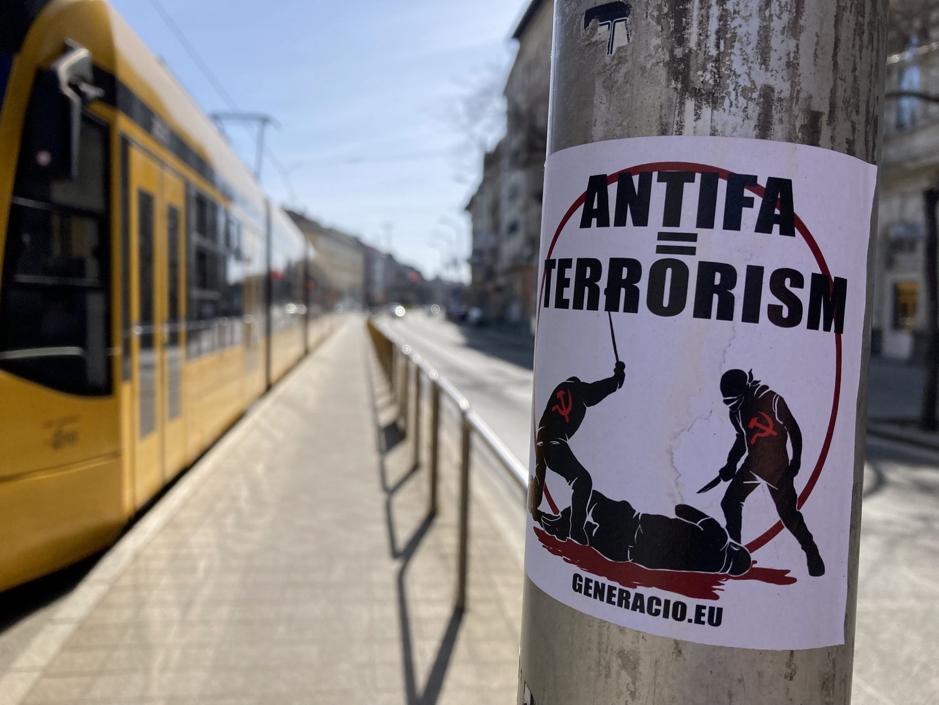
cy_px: 352
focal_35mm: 28
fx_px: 760
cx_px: 470
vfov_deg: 49.7
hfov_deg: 63.4
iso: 20
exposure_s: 1/2315
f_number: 1.8
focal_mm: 3.99
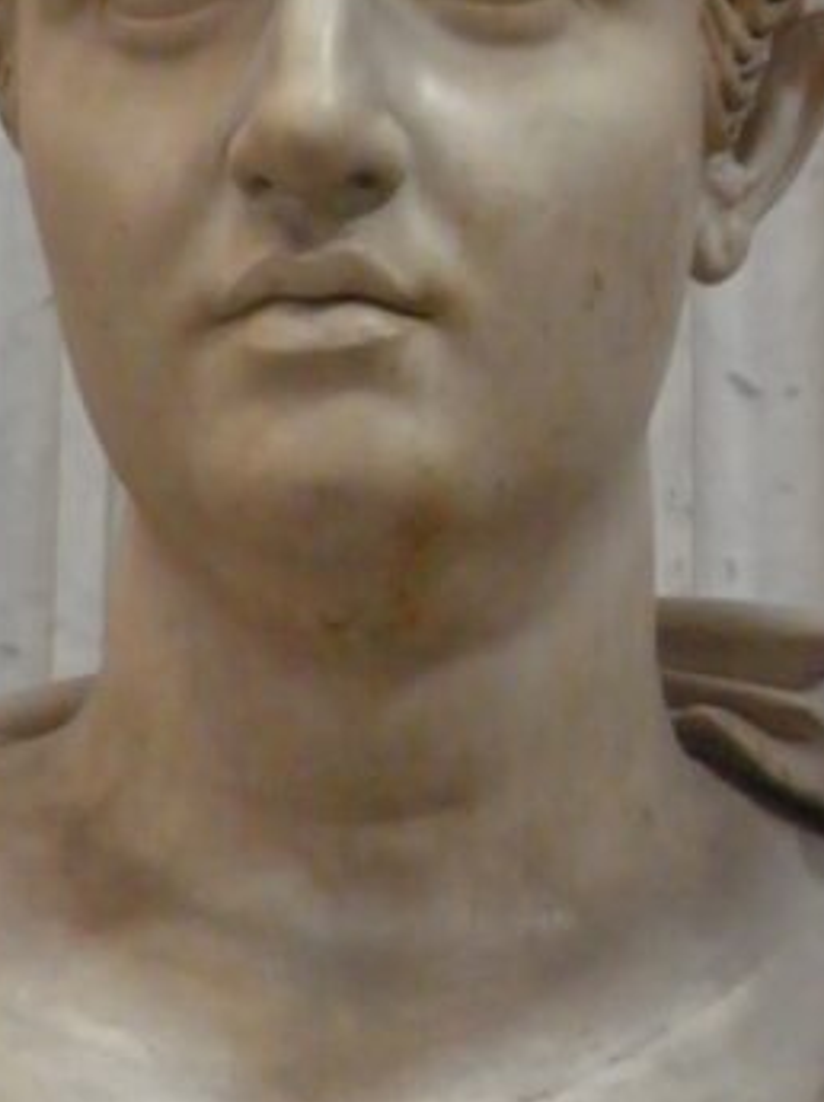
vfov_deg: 18.7
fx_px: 3307
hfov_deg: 14.2
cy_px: 930
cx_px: 415
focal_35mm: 104
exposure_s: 1/30
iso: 500
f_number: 3.1
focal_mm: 6.3
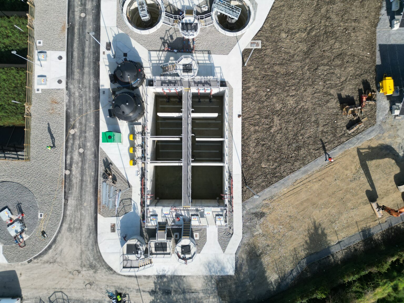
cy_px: 152
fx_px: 280
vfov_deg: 56.8
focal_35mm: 24
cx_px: 202
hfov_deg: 71.6
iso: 200
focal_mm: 6.72
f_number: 1.7
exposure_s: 1/2500
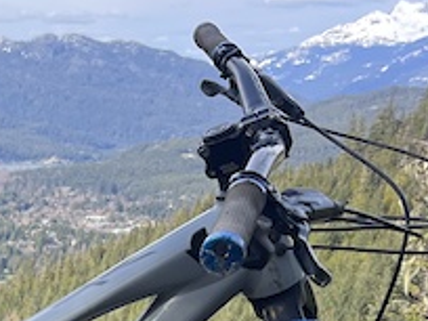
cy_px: 455
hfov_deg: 18.0
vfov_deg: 13.8
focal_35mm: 102
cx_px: -132
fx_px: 1261
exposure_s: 1/705
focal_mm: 5.1
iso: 50
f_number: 1.6
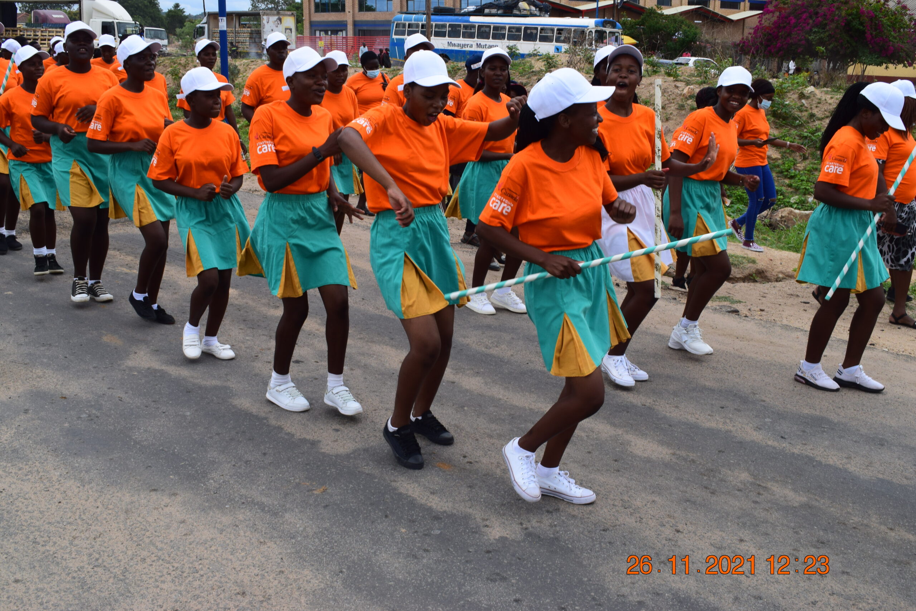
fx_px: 992
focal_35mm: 39
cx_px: 458
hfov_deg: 49.6
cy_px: 306
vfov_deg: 34.2
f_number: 11
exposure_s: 1/500
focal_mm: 26
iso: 360
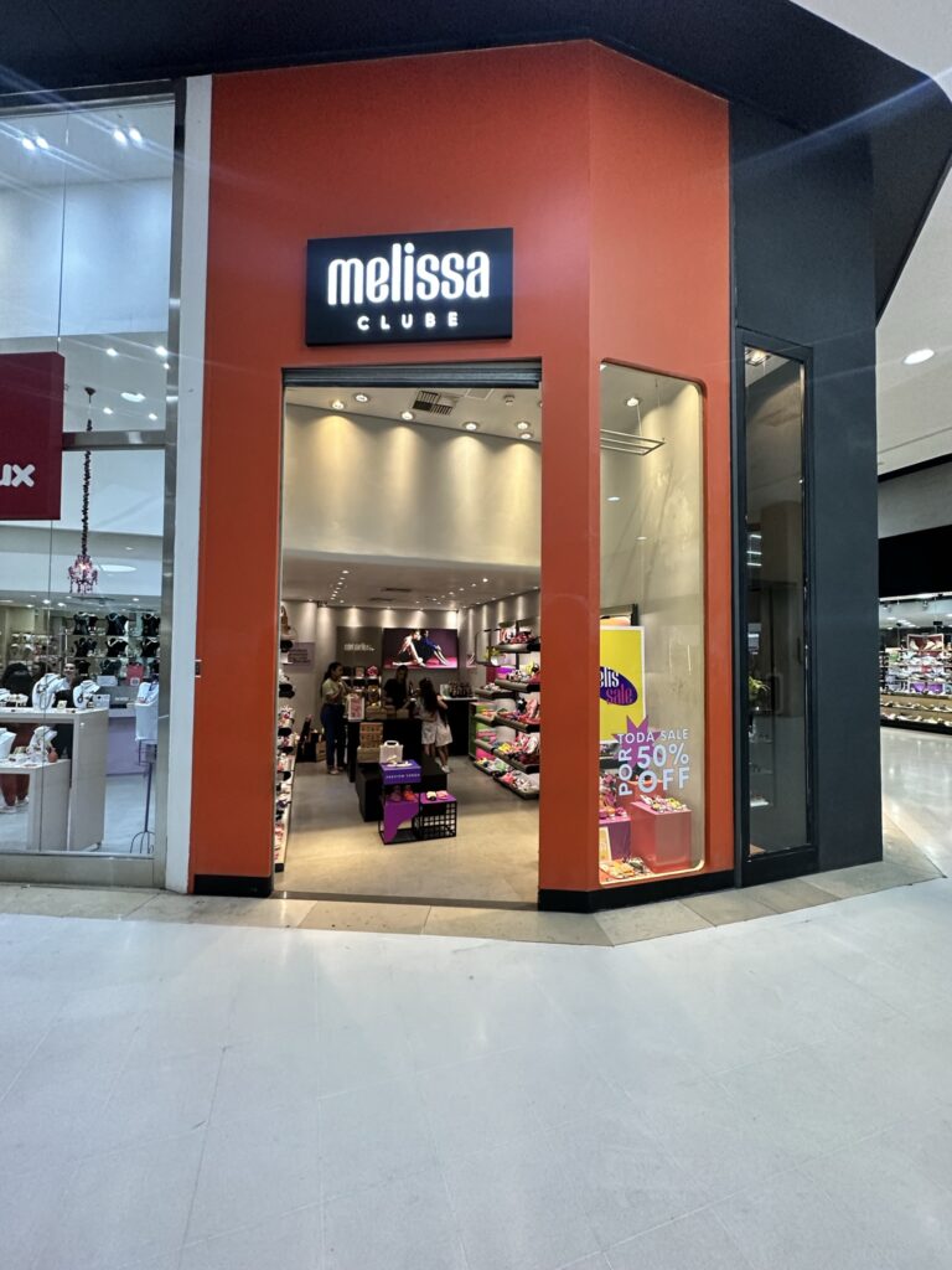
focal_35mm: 14
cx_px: 476
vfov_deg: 102.1
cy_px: 635
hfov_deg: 85.7
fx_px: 513
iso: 320
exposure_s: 1/120
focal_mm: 2.22
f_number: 2.2
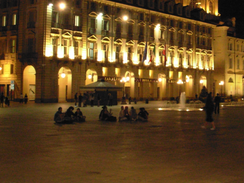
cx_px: 181
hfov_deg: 29.4
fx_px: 458
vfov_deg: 22.5
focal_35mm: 65
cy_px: 55
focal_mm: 6.3
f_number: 2.9
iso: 200
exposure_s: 1/10.7
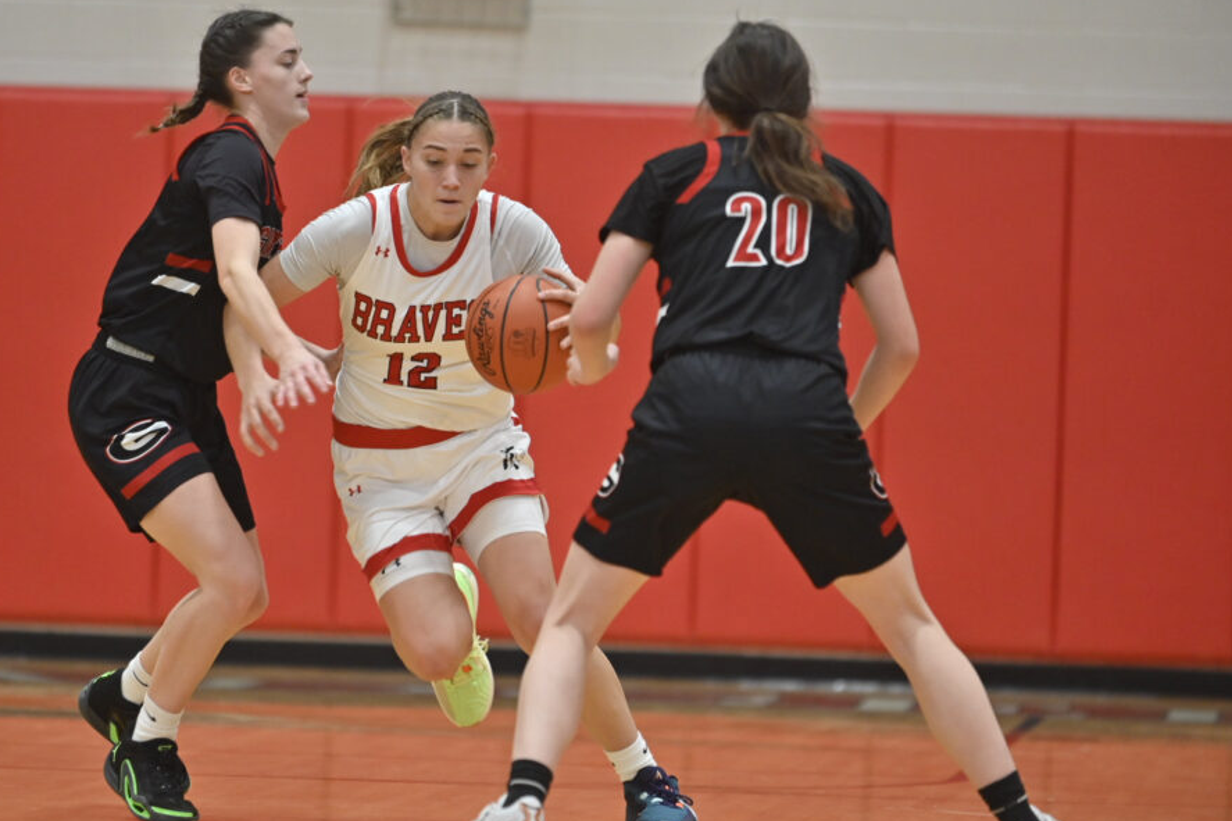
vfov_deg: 5.5
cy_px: 470
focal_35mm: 248
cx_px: 522
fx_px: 8485
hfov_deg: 8.3
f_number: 2.8
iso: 1400
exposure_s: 1/640
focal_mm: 200
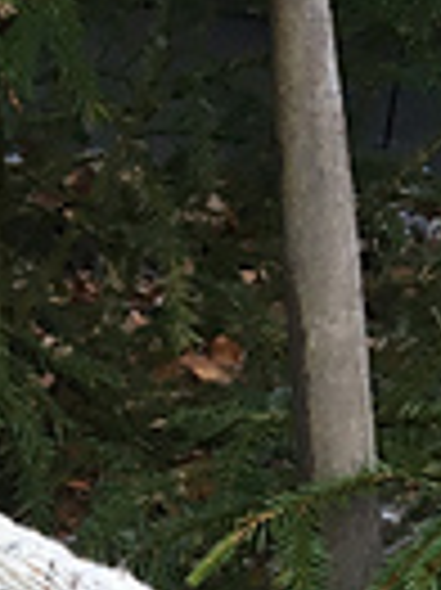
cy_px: 1252
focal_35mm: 142
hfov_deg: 10.1
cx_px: -225
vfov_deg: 12.1
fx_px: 2416
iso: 32
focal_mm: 4.15
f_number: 2.2
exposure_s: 1/33
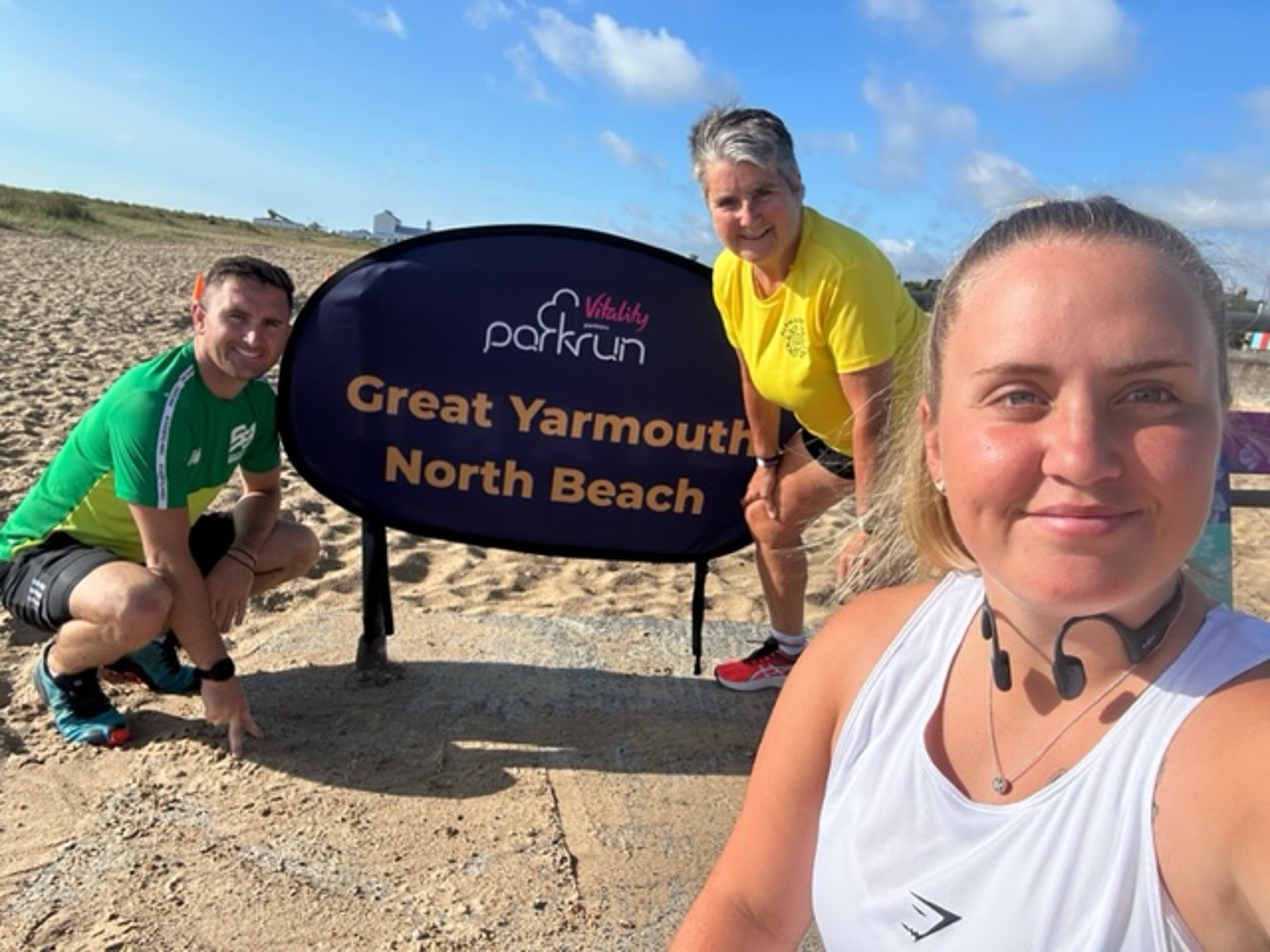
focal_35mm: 23
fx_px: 844
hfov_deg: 73.9
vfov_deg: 58.9
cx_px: 635
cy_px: 476
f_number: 1.9
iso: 25
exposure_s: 1/1684
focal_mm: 2.69
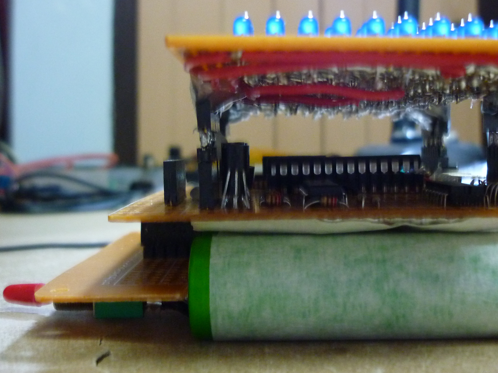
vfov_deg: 31.3
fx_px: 662
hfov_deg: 41.2
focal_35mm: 46
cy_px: 125
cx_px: 273
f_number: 2.8
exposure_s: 1/8
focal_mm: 5.5
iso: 400
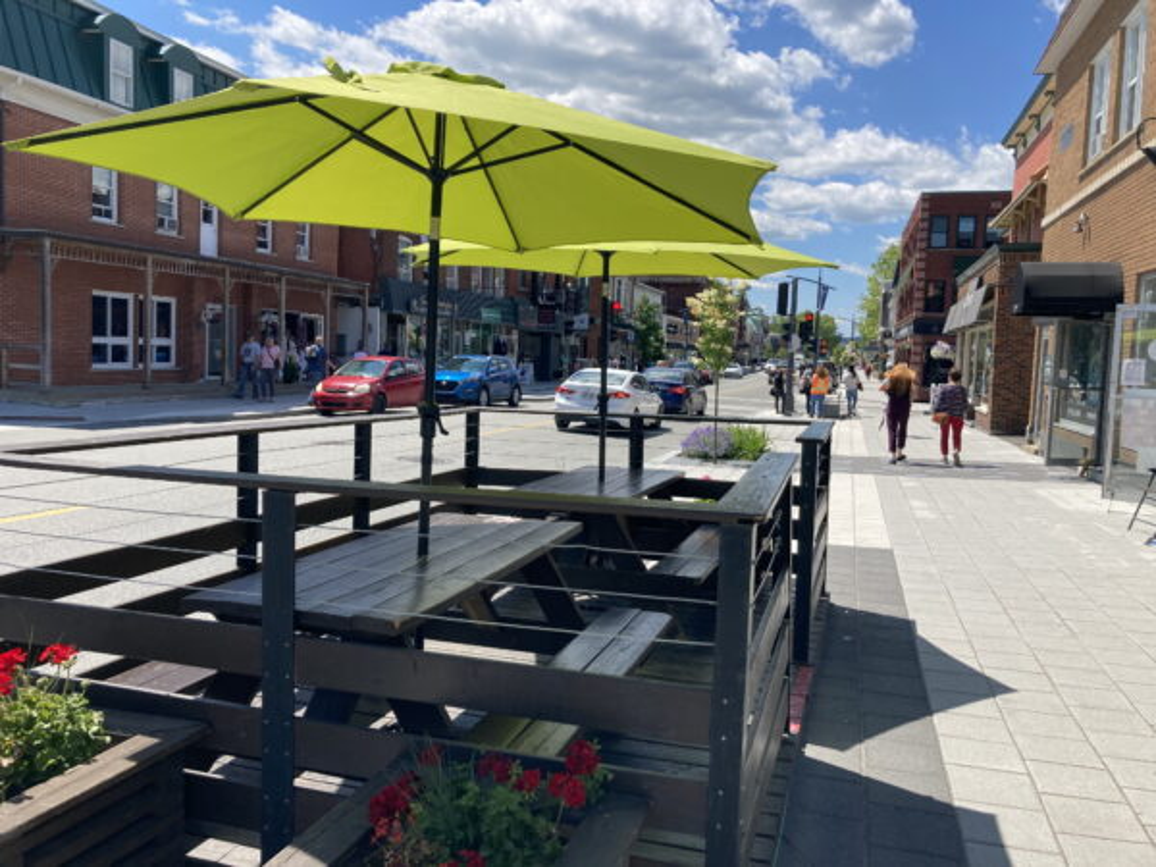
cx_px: 578
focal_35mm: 28
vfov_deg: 49.7
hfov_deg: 63.4
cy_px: 434
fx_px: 935
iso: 20
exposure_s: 1/1715
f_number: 1.8
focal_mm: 3.99
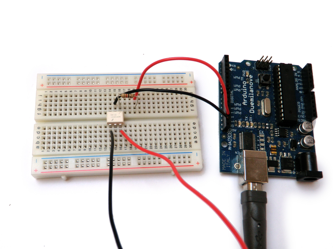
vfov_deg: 39.7
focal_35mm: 36
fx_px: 346
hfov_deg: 51.4
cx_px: 166
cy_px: 124
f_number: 4.1
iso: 100
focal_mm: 6.53
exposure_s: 1/40
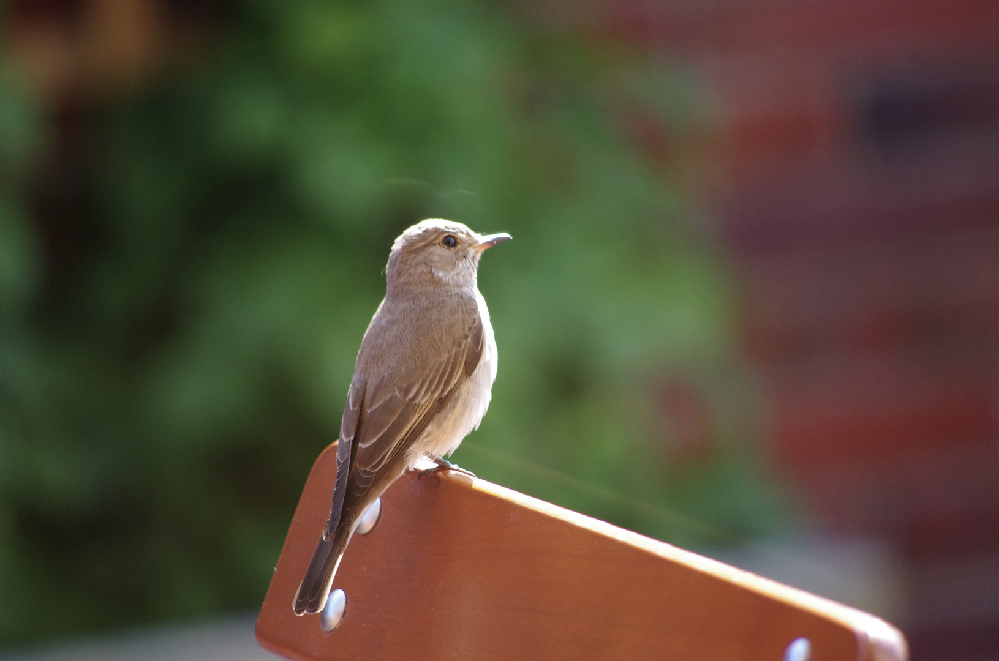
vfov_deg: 3.5
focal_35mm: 390
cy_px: 330
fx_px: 10799
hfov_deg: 5.3
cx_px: 500
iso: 800
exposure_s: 1/320
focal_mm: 260
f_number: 5.6
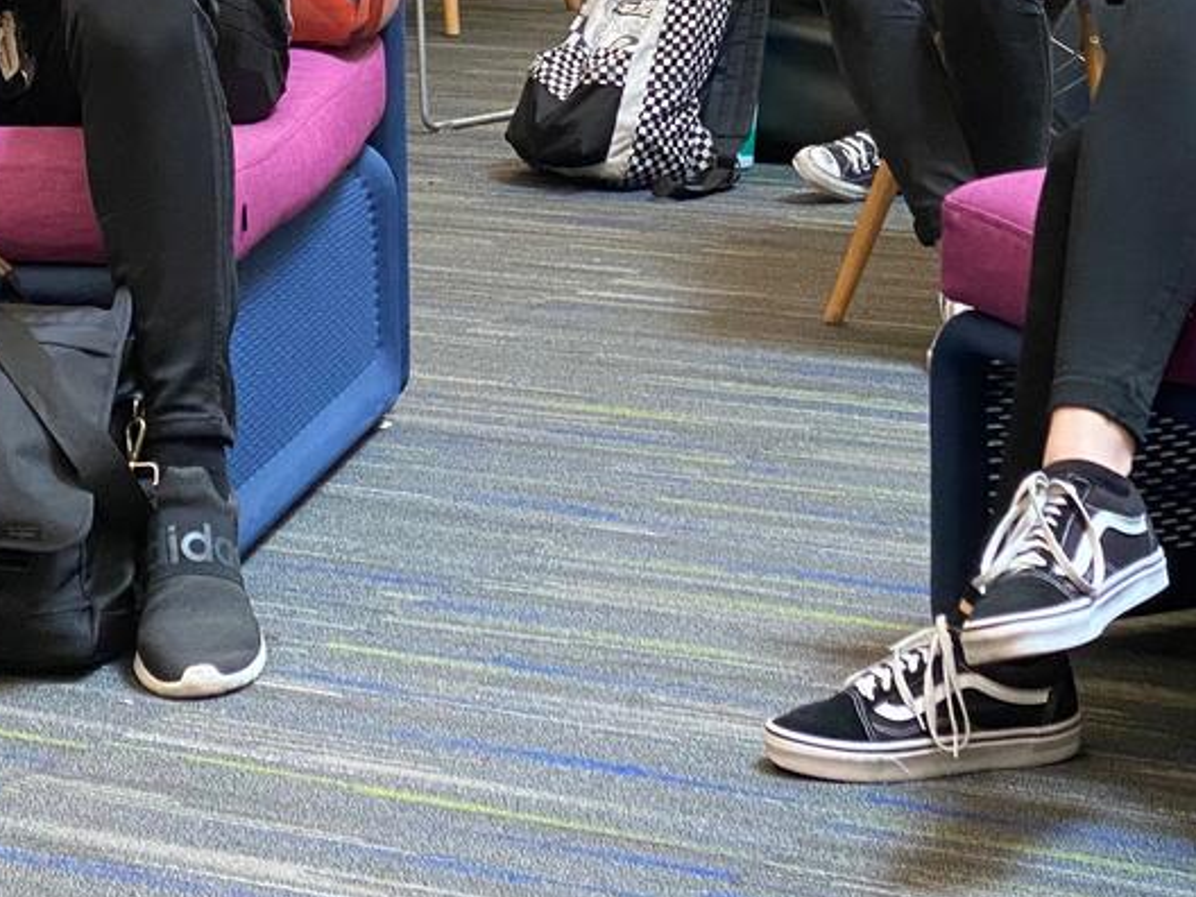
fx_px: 4353
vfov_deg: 11.5
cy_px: -168
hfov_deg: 15.6
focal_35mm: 126
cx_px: 546
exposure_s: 1/60
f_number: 2
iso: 200
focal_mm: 6
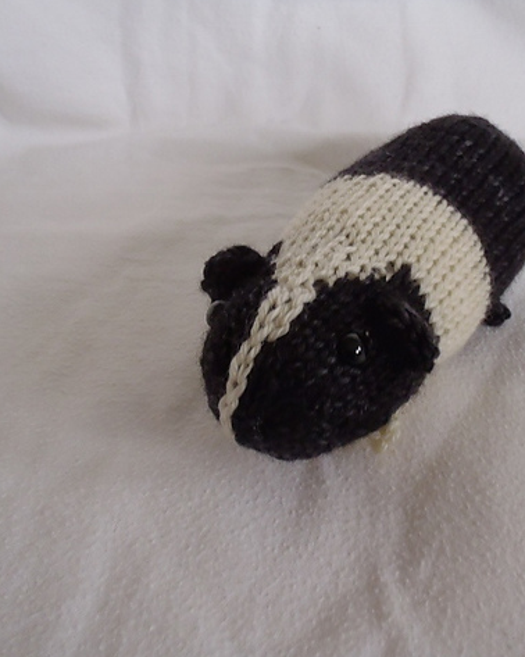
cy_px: 329
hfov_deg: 39.6
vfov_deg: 49.1
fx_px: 719
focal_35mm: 37
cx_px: 353
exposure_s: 1/4
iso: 200
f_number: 3.9
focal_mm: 5
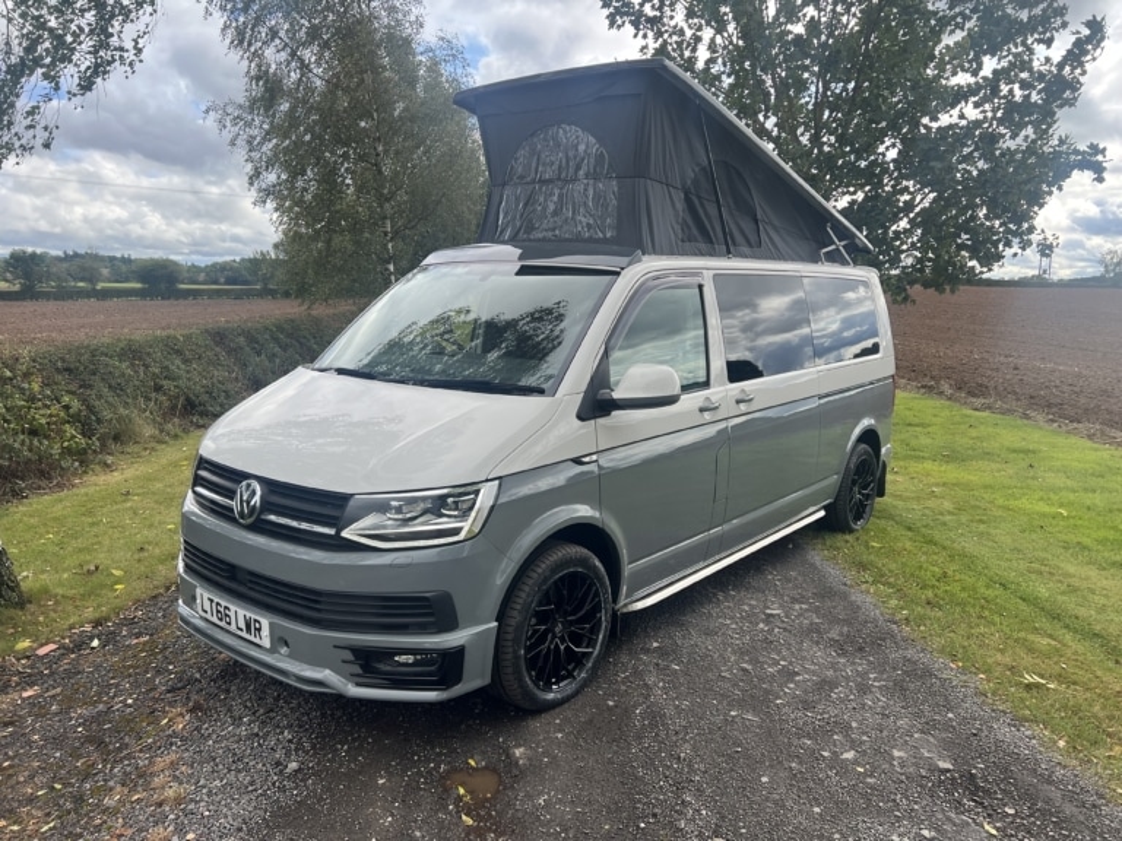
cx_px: 561
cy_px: 420
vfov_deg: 53.1
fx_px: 843
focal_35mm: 26
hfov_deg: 67.3
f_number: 1.5
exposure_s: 1/1645
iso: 50
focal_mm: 5.7
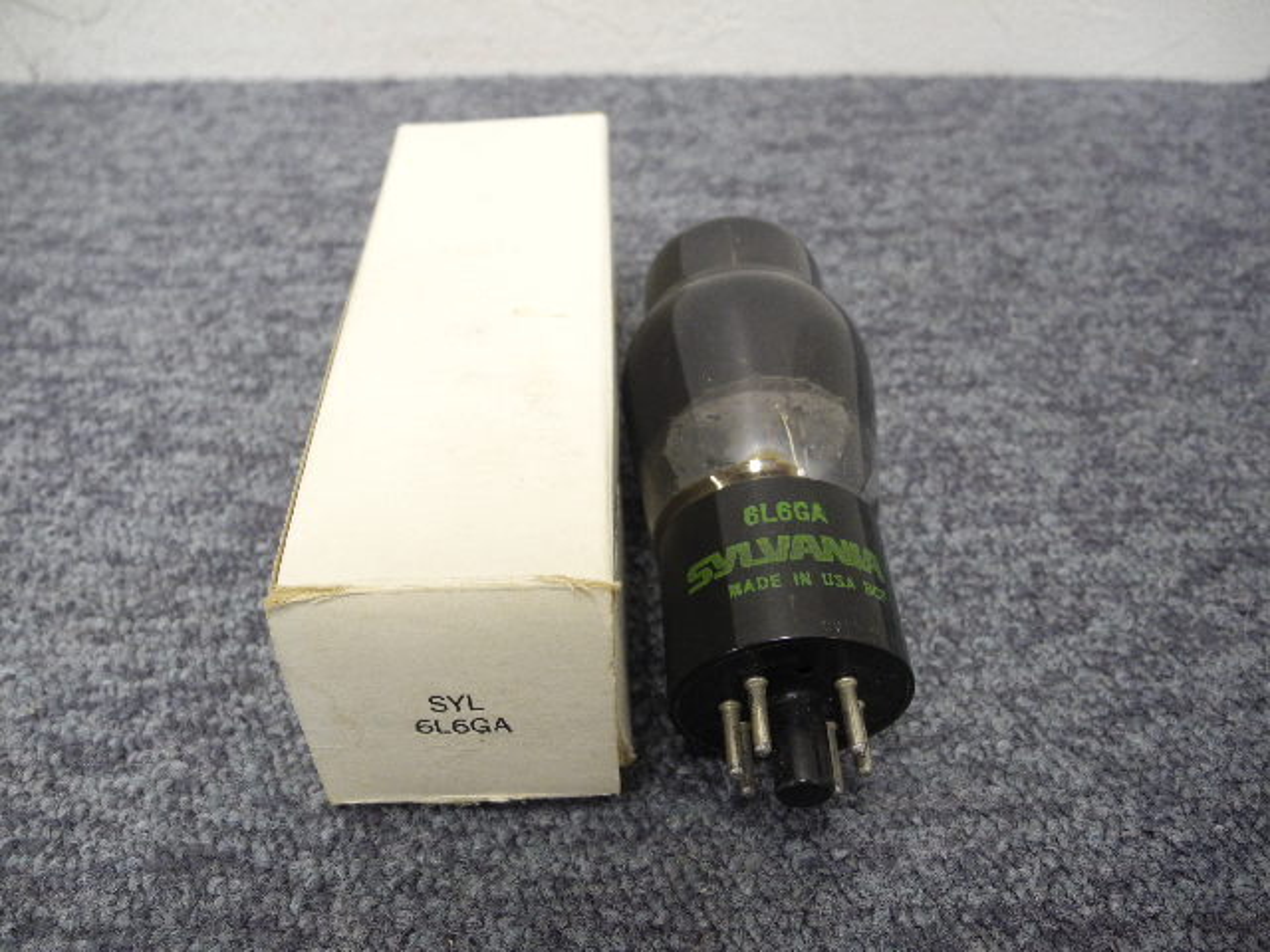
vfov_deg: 49.7
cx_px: 635
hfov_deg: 63.4
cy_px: 476
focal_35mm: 28
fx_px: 1027
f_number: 2.8
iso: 400
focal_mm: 6
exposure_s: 1/29.6
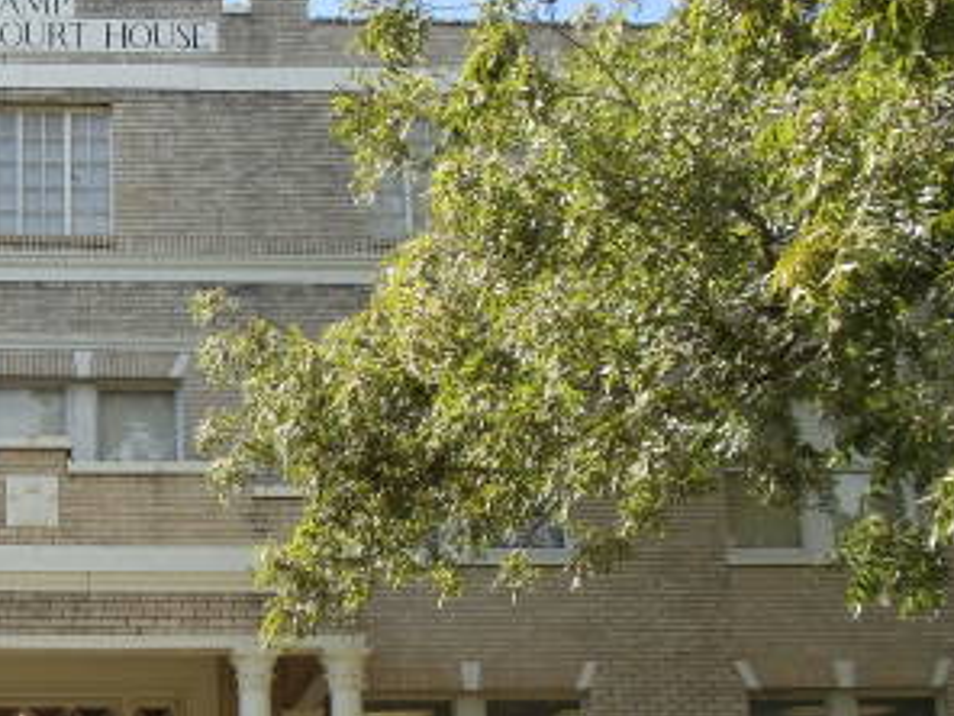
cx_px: -32
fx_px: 2618
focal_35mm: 95
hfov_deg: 19.9
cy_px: 519
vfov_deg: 15.5
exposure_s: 1/320
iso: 80
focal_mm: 6
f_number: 3.5
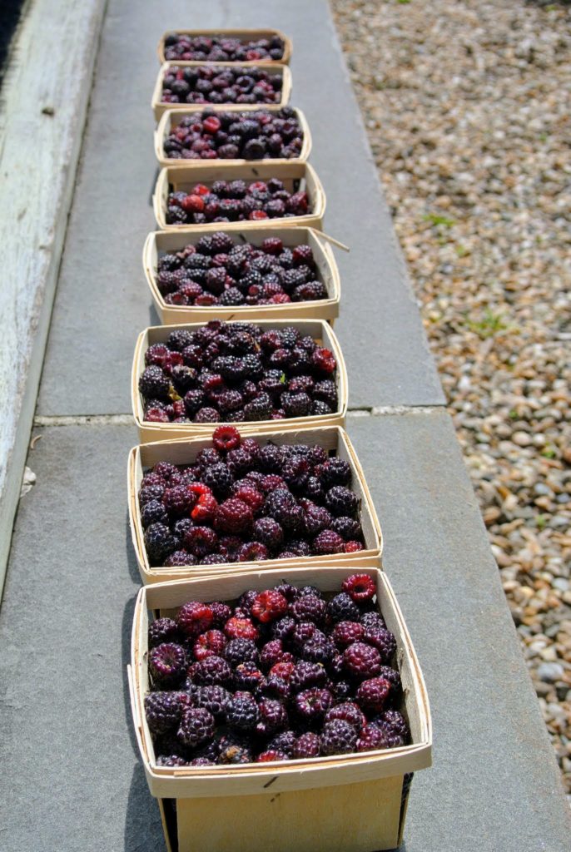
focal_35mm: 56
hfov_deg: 24.3
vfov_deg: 35.6
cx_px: 286
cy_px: 426
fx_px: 1328
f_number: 5.6
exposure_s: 1/500
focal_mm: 21.1
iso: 100
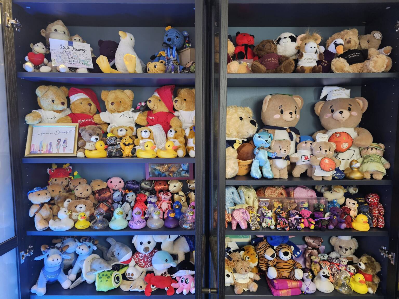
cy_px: 150
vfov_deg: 58.9
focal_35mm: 23
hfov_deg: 73.9
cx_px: 200
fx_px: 265
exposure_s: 1/33
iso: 640
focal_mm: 6.3
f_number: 1.7
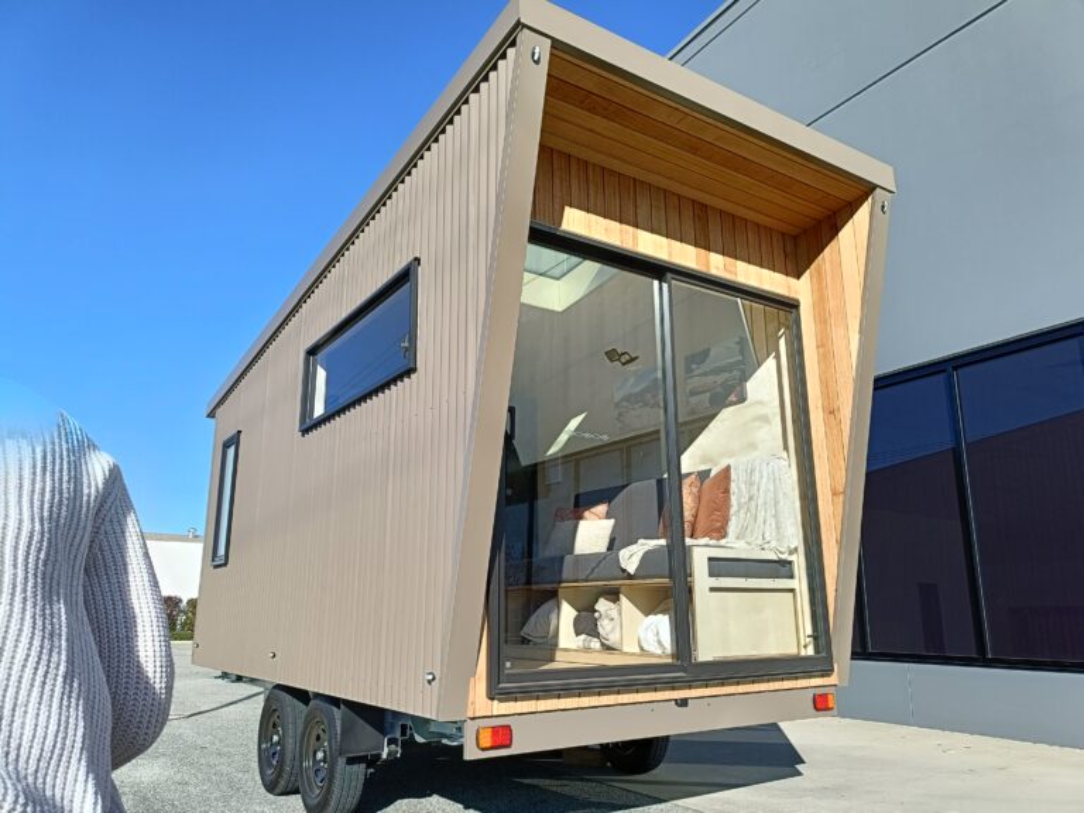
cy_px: 406
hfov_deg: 69.4
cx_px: 542
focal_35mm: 25
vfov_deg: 54.9
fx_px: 783
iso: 104
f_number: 1.7
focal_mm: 4.7
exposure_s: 1/637
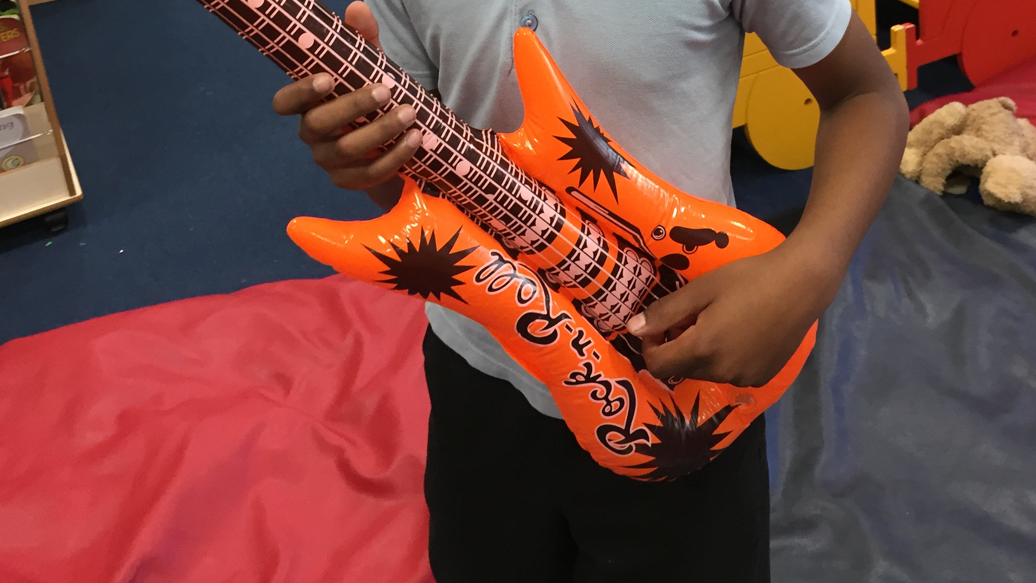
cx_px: 527
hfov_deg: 47.4
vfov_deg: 25.0
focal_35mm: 43
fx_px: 1181
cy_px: -115
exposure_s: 1/33
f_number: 2.2
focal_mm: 4.15
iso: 100
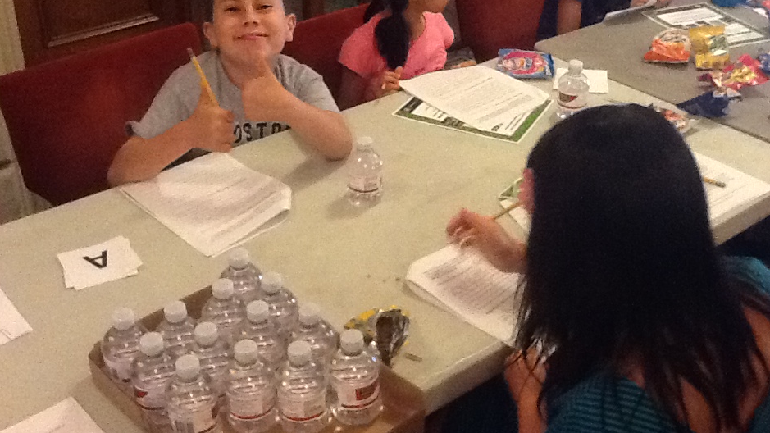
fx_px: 1000
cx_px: 385
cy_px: 154
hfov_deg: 42.1
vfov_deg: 24.3
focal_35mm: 49
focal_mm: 2.03
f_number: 2.4
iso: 320
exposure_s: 1/20
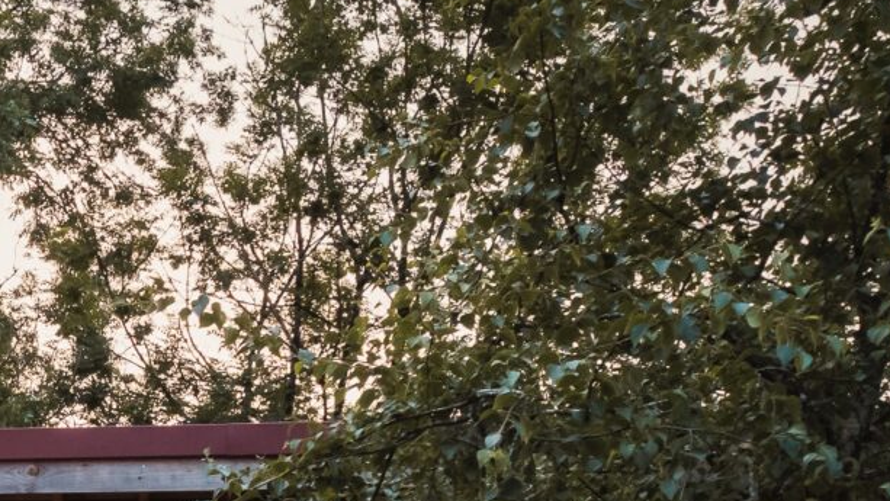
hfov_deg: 23.6
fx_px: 1817
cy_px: 805
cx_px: -327
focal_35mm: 77
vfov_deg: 14.4
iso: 400
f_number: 2.8
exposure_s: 1/15
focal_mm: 8.38
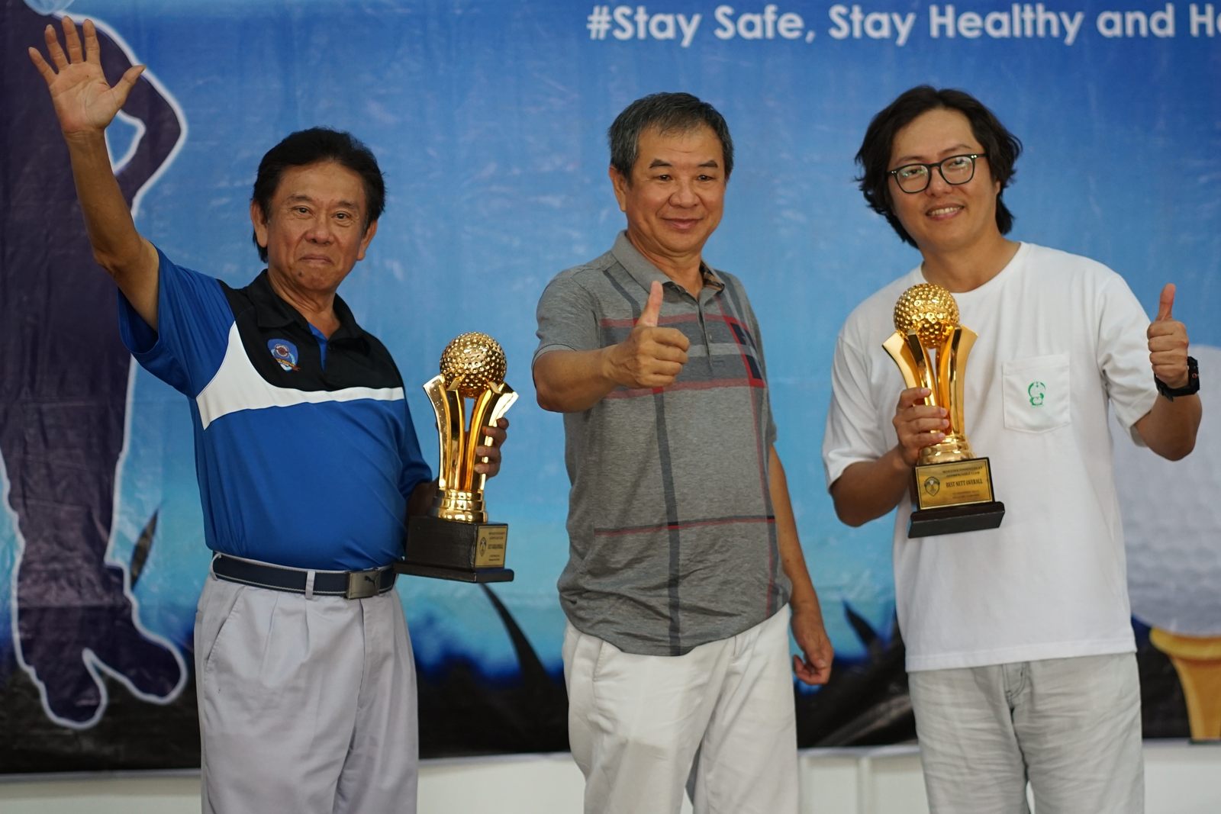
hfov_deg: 16.1
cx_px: 610
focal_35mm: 127
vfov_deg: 10.8
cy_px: 407
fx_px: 4307
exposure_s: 1/125
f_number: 1.8
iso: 800
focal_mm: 85
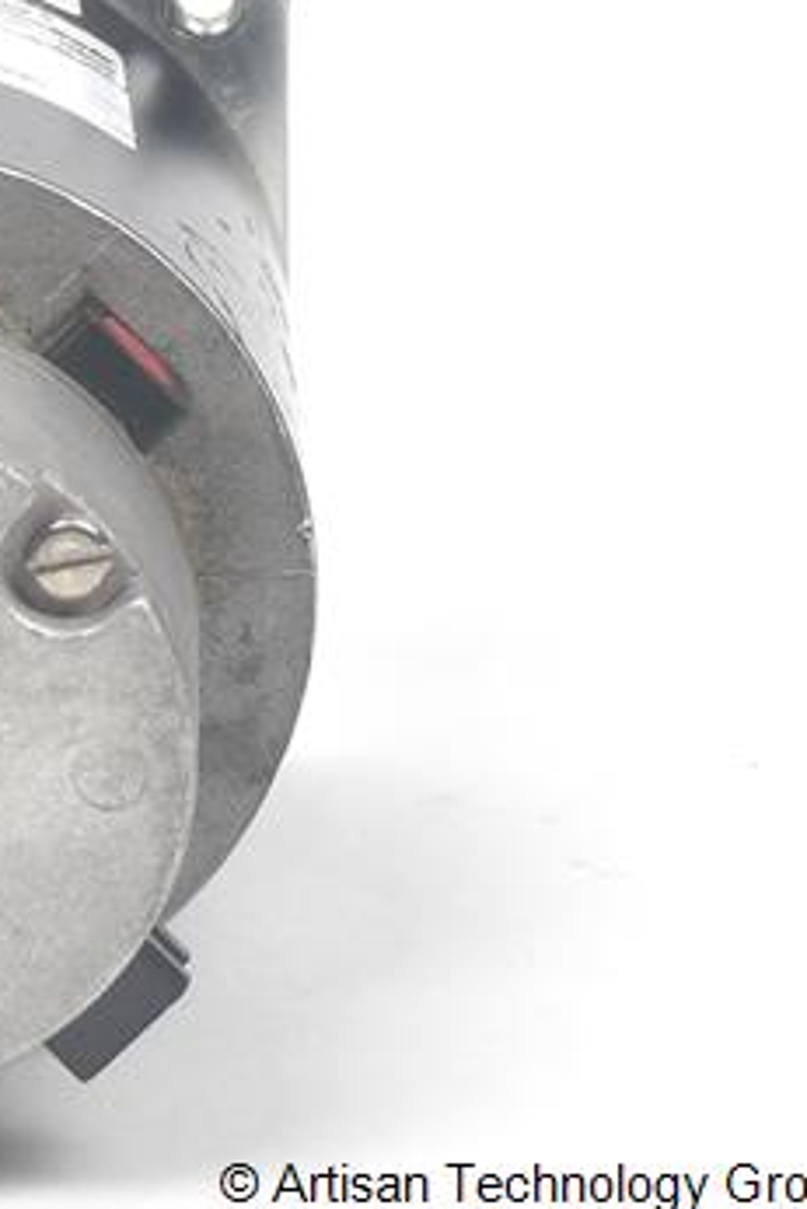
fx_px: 4799
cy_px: 521
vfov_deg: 14.4
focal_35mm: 143
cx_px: -150
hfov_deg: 9.5
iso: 100
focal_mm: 55
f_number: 10
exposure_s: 1/200
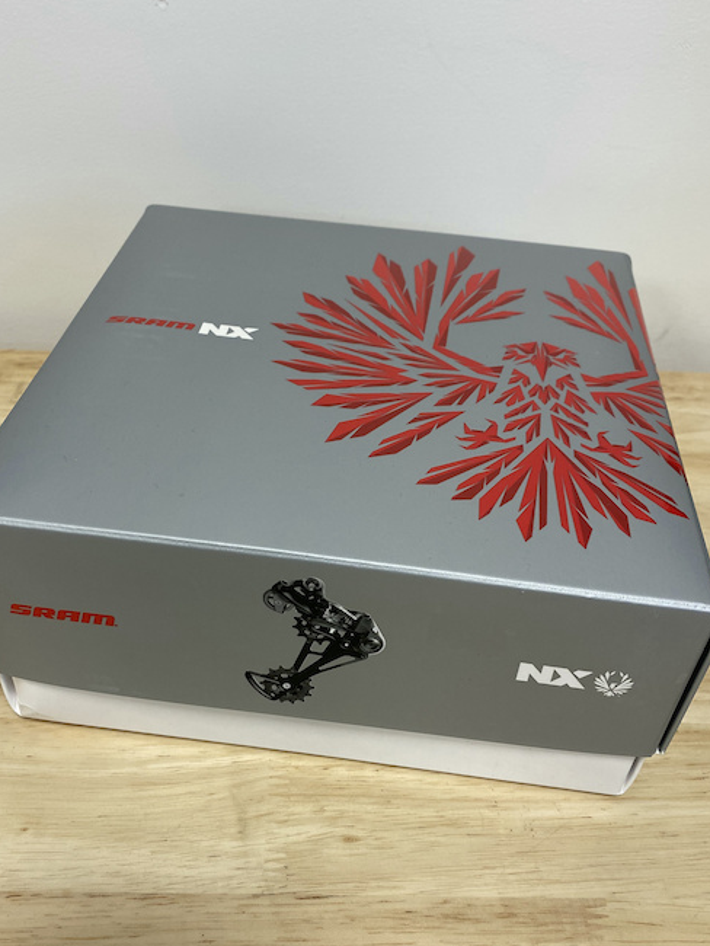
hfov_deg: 44.2
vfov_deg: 56.6
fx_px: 875
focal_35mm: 32
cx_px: 327
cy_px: 537
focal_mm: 4.25
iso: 64
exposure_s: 1/60
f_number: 1.8
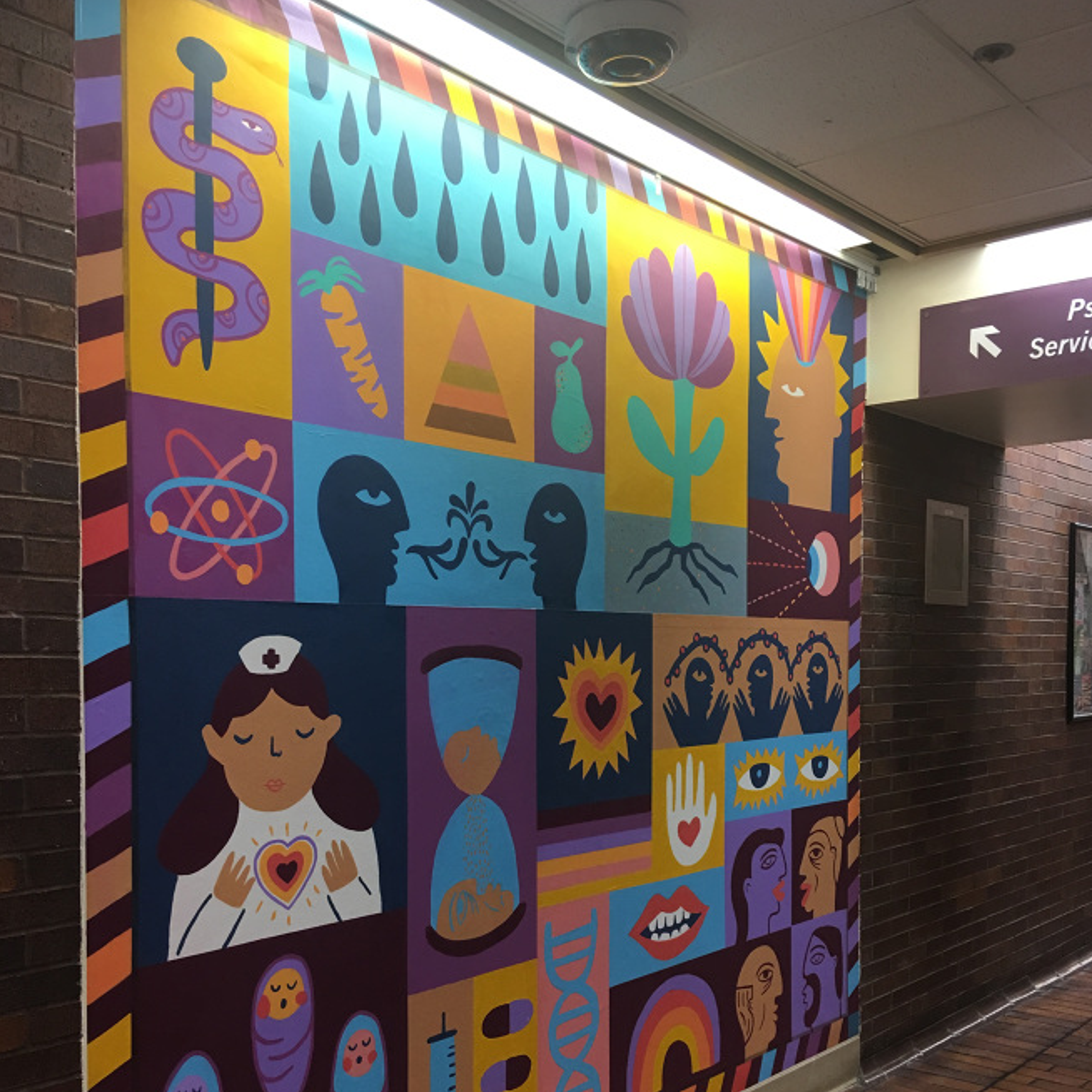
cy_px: 687
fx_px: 1249
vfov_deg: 46.8
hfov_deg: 47.2
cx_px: 541
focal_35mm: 35
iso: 80
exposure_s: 1/30
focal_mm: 4.15
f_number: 2.2
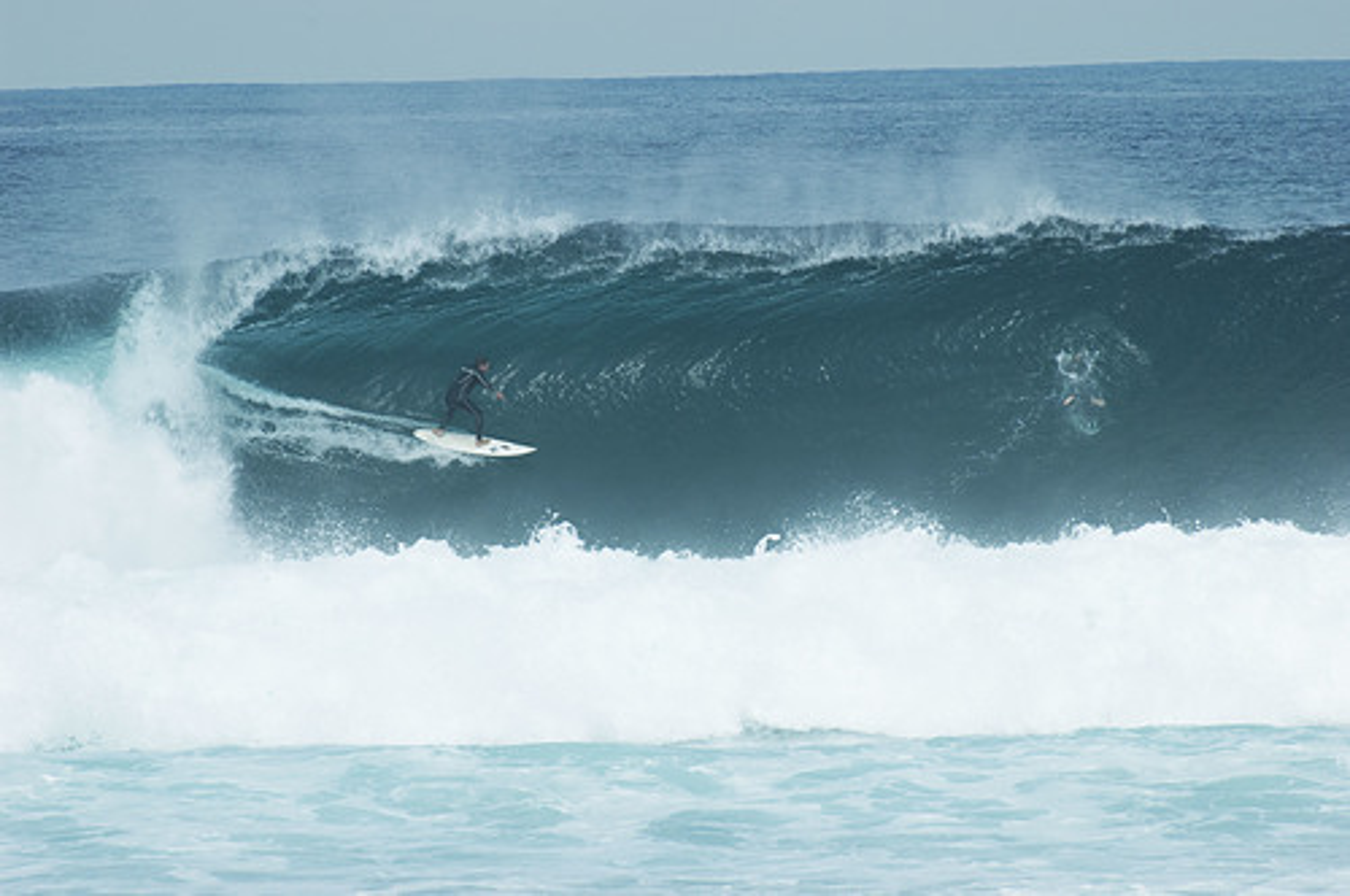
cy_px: 448
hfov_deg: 3.4
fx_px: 22471
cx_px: 675
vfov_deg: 2.3
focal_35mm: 600
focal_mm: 400
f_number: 11
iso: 200
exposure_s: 1/500
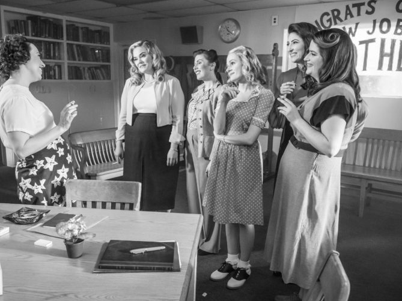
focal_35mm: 32
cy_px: 152
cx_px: 202
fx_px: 372
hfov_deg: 56.8
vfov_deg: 44.2
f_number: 3.2
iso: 5000
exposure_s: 1/160
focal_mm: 19.4
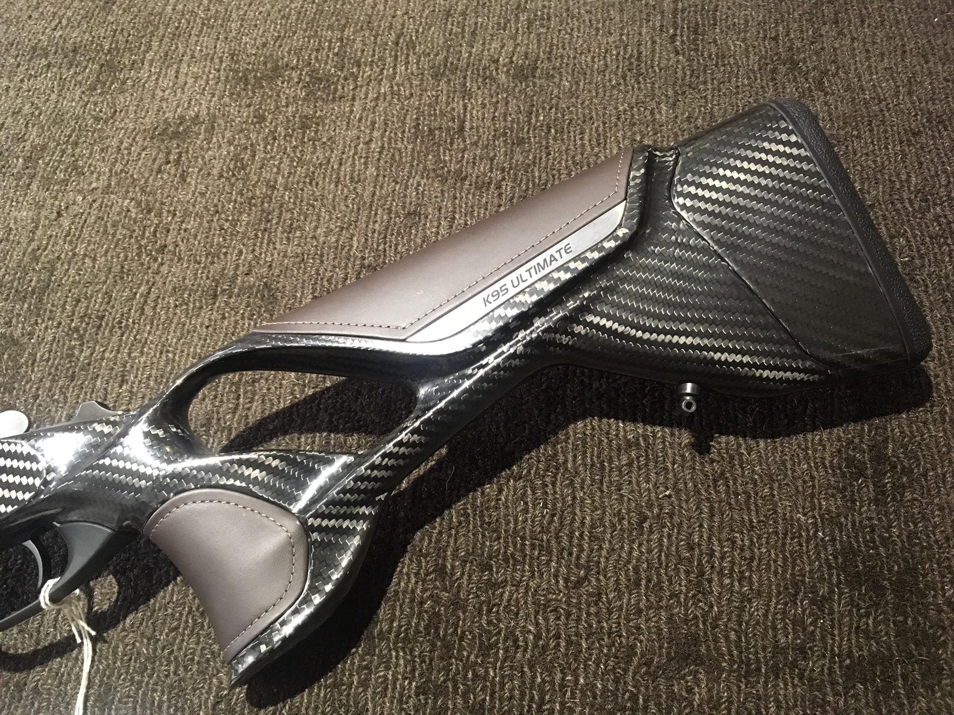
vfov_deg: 48.2
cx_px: 477
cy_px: 358
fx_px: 799
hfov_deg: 61.7
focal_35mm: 29
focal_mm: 4.15
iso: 200
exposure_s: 1/25
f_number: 2.2
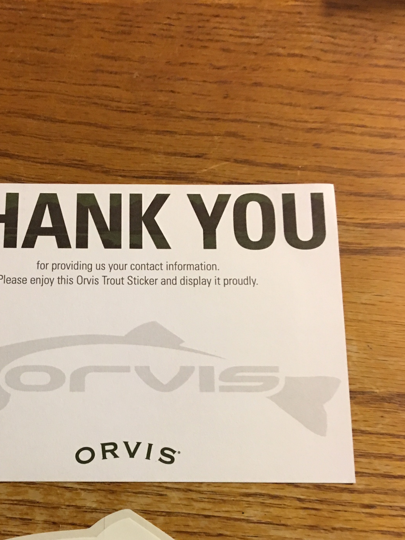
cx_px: 122
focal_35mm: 42
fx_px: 655
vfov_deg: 43.8
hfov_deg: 33.9
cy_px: 380
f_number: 2.2
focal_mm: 4.15
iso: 80
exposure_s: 1/10
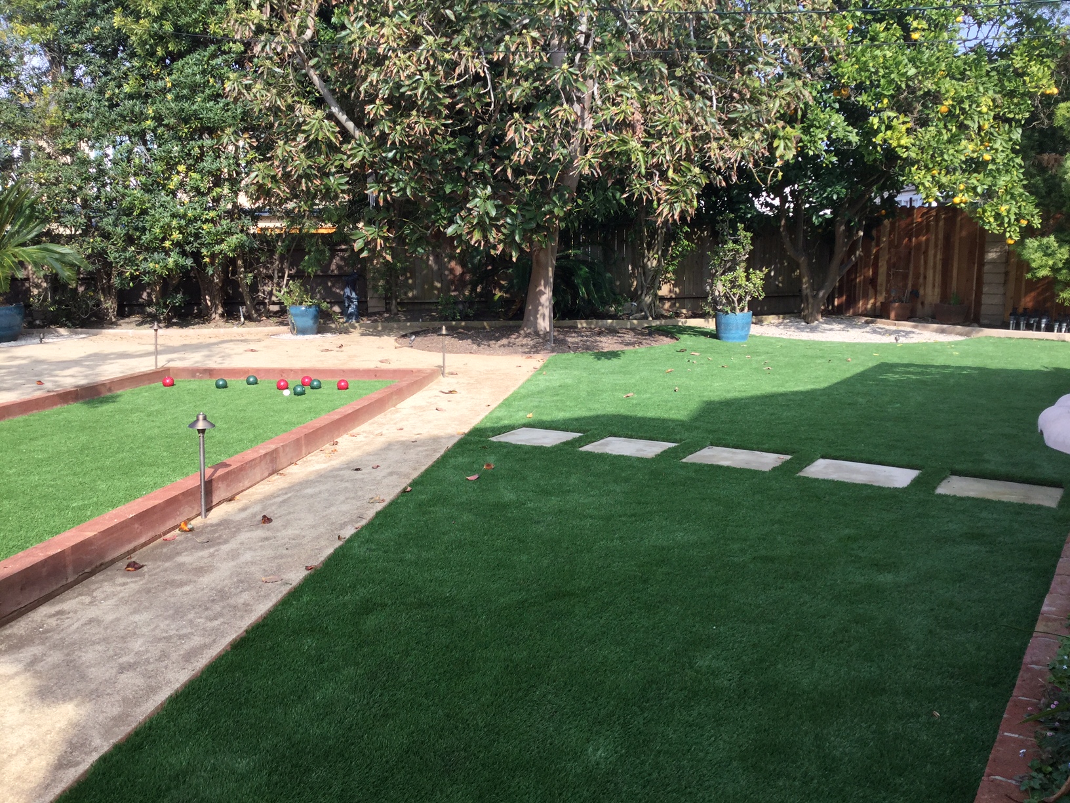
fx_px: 958
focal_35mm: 31
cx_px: 535
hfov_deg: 58.4
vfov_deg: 45.4
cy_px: 402
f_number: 2.4
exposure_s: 1/458
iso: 25
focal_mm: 3.3
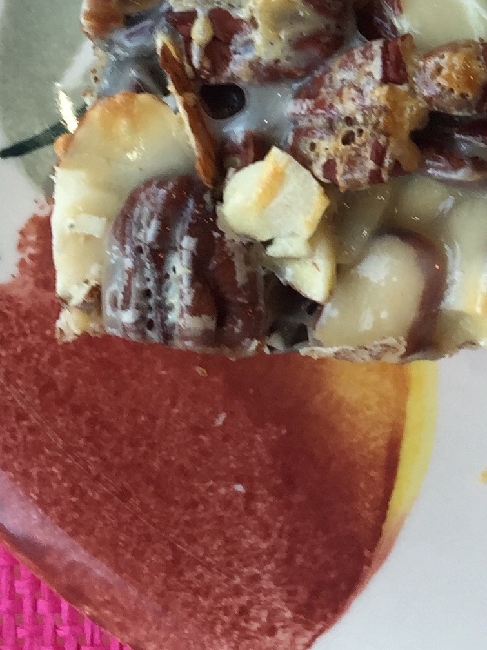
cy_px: -153
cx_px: 697
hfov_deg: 14.8
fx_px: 1764
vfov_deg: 19.5
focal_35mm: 94
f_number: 2.2
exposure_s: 1/60
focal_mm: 4.15
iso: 40
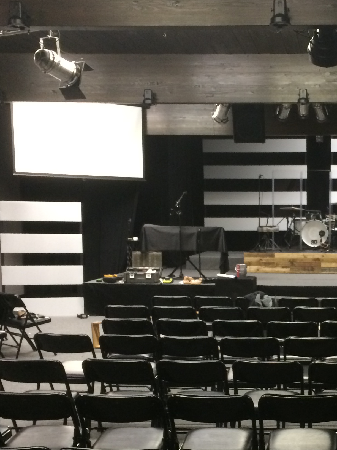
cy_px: 312
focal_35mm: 58
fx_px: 753
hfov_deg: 24.4
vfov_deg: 32.9
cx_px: 309
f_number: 2.2
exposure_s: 1/20
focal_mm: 4.15
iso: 250
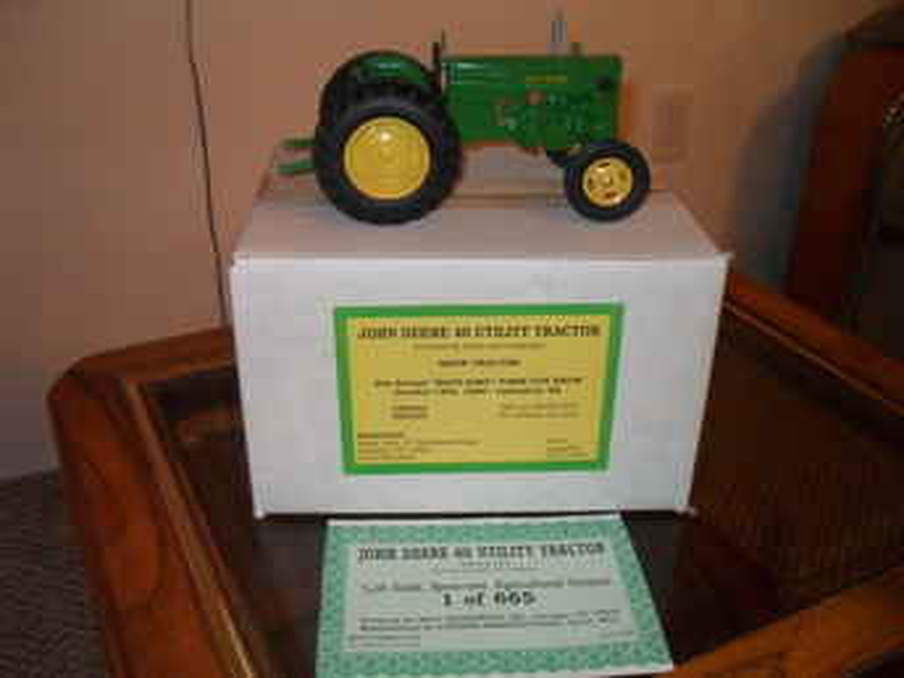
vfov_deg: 40.7
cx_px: 452
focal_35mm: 35
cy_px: 339
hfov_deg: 52.6
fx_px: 914
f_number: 2.8
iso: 400
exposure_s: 1/45
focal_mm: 6.2
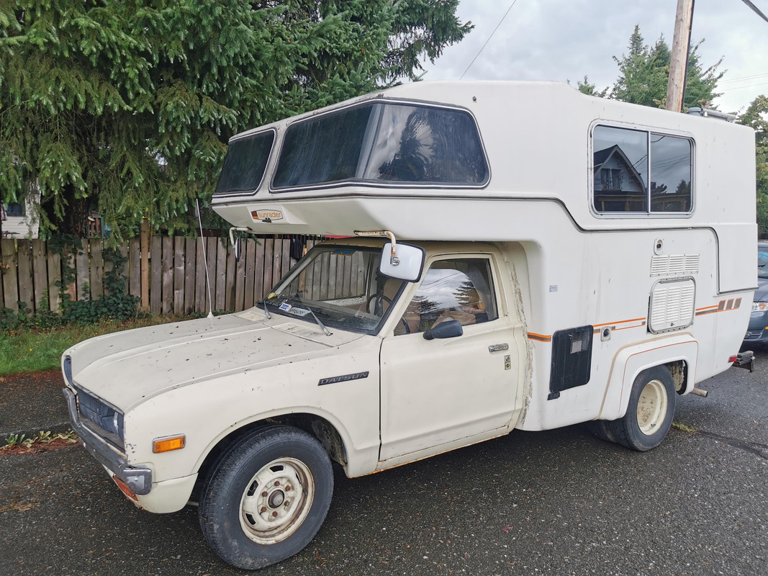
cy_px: 288
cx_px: 384
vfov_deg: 51.3
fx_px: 599
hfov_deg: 65.3
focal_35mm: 27
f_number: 1.6
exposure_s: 1/859
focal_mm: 5.56
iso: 50
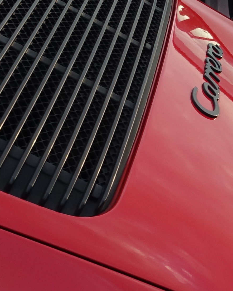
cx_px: 457
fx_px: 1242
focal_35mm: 144
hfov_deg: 10.0
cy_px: -36
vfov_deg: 13.1
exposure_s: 1/125
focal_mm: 11.45
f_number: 4
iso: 160
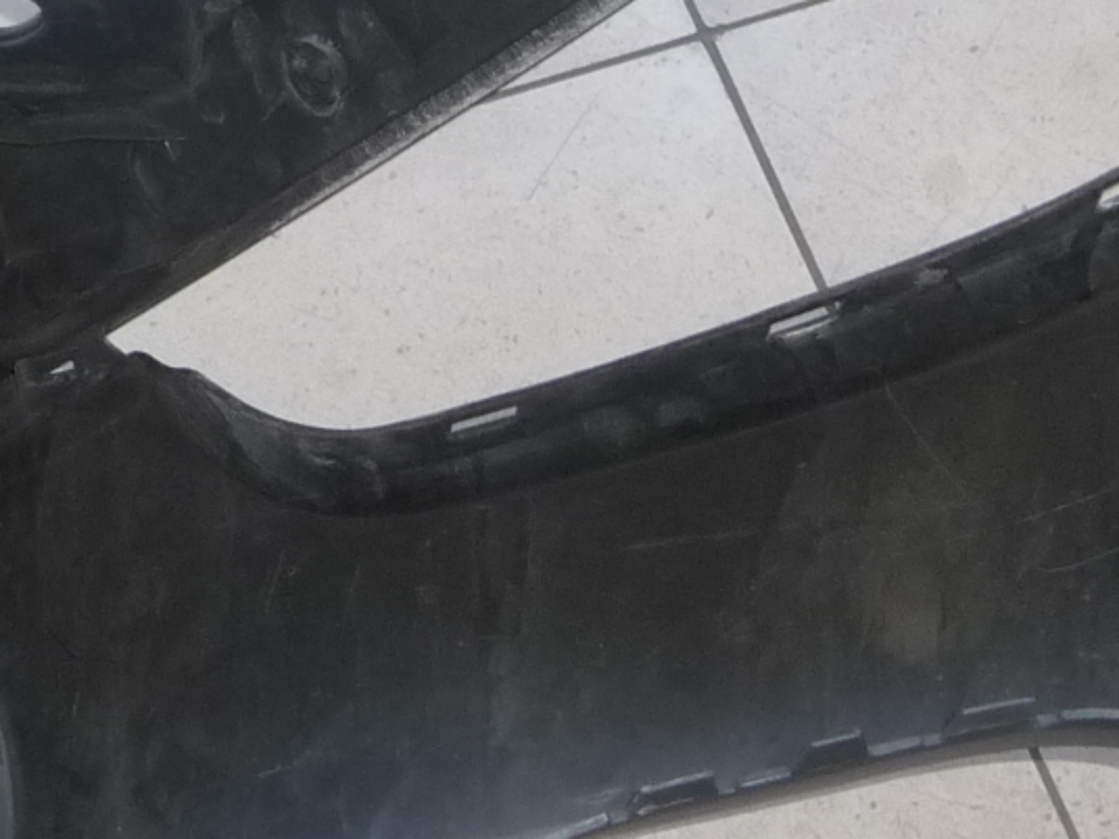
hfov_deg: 18.4
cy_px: 405
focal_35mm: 107
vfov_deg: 13.8
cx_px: 499
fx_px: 3459
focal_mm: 4.7
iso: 160
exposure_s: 1/30
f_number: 3.3
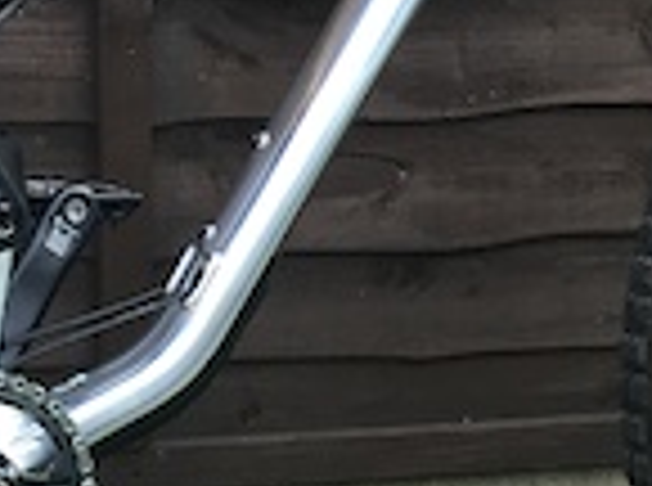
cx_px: 54
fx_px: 2912
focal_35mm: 155
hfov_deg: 12.7
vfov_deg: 9.5
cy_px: 27
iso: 32
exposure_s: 1/100
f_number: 1.8
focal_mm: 3.99
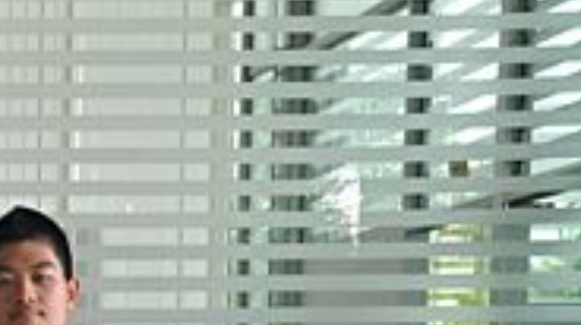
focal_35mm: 159
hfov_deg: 12.7
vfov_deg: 7.4
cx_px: -363
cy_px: 574
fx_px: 2442
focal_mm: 31
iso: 640
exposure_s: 1/125
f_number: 4
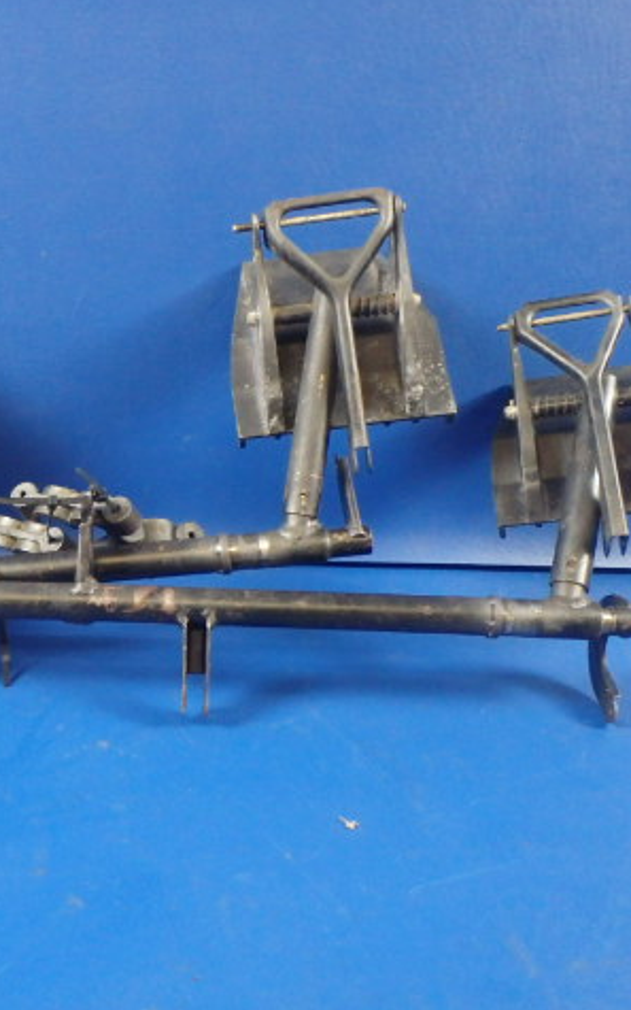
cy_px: 502
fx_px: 1100
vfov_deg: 49.3
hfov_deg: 30.9
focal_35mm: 40
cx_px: 89
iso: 800
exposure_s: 1/20
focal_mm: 5
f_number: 3.9
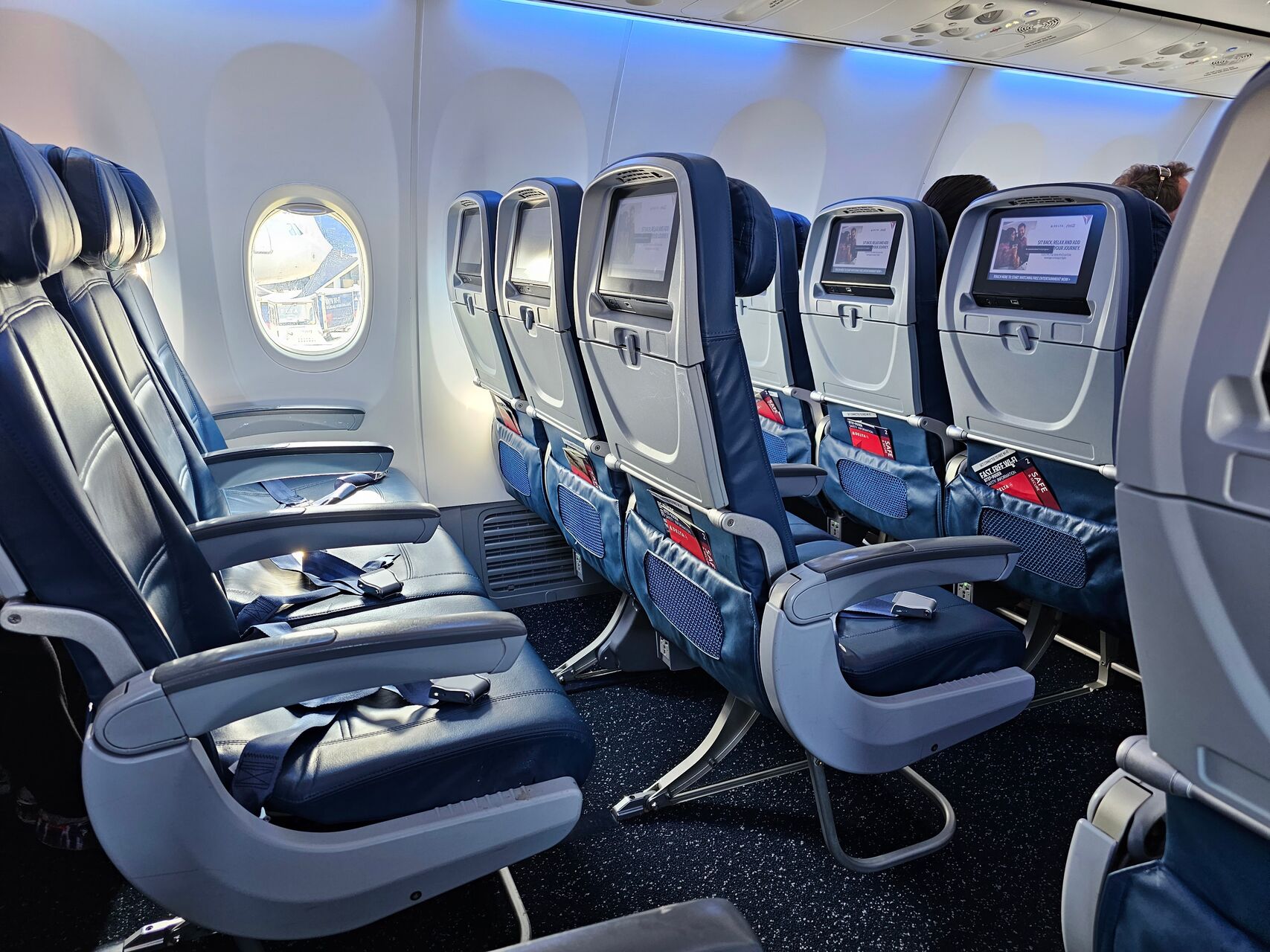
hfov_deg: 73.9
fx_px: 844
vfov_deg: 58.9
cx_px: 635
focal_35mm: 23
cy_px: 476
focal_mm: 6.3
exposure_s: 1/56
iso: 100
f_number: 1.7
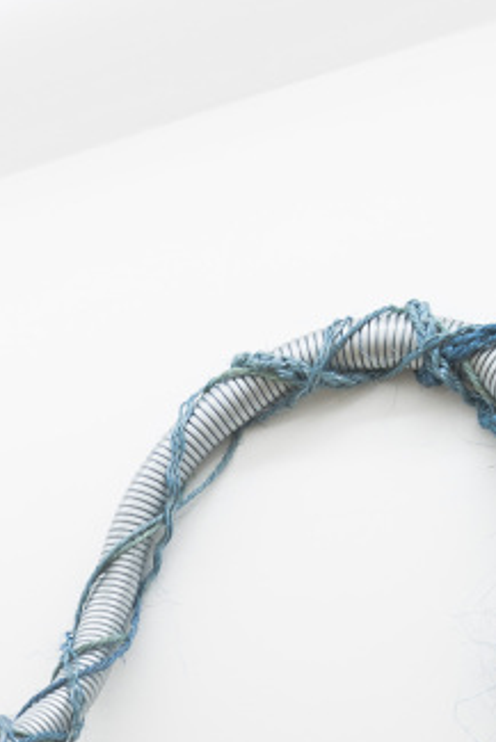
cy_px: 1292
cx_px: -357
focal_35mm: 83
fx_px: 1713
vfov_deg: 19.2
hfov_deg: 14.7
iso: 100
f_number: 11
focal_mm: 18
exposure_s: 1
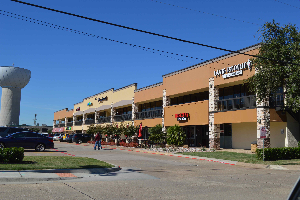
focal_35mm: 36
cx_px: 150
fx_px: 300
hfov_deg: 53.2
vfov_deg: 36.8
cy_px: 100
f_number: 9
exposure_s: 1/320
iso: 100
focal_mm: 24
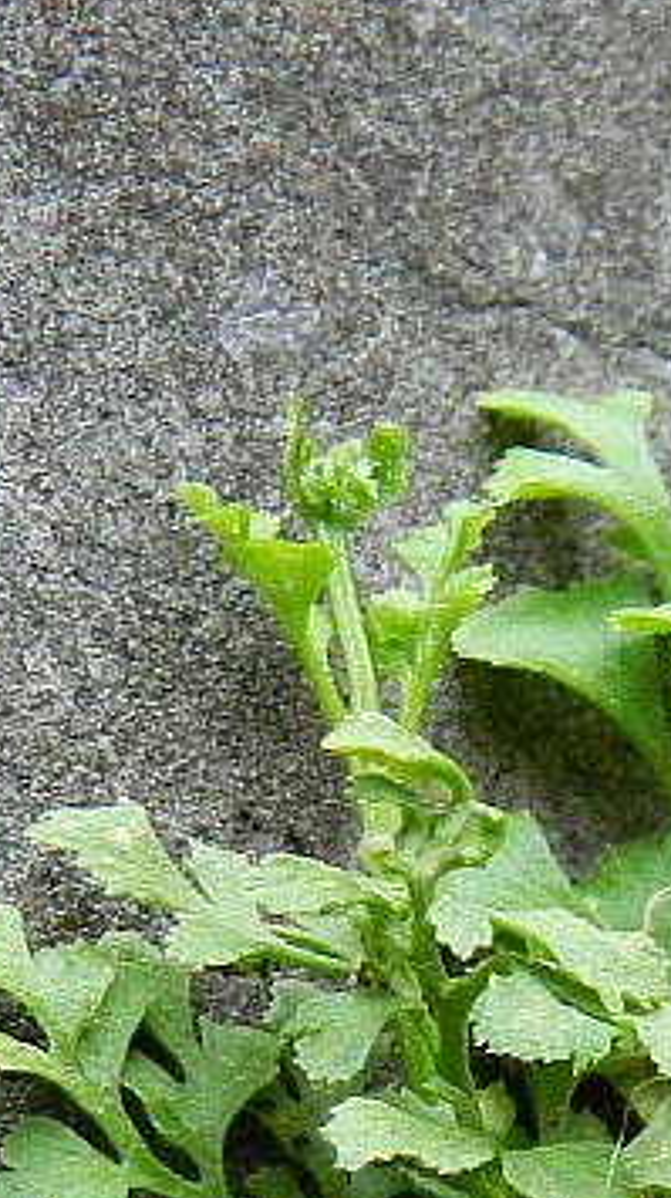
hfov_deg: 10.1
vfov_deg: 17.6
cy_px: 1309
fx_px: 3742
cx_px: 789
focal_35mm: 118
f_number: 3.7
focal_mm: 5.6
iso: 160
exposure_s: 1/80
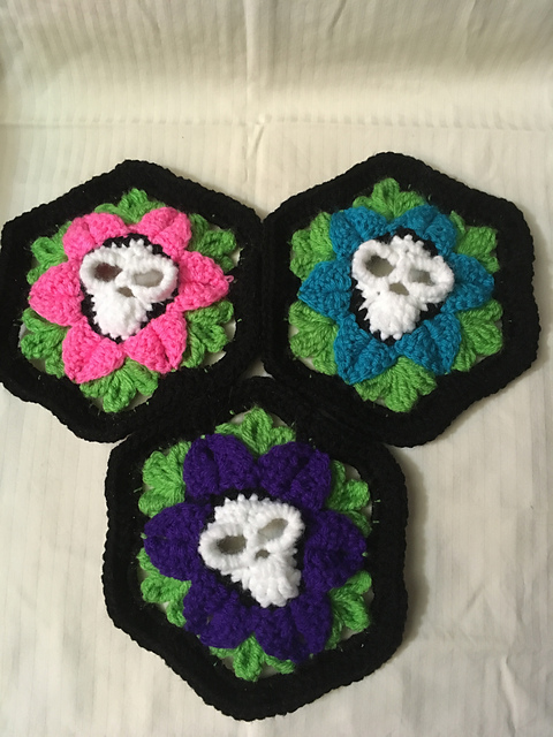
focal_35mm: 29
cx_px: 276
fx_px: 618
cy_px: 368
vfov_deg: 61.7
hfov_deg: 48.2
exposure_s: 1/15
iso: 400
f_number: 2.2
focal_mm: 4.15
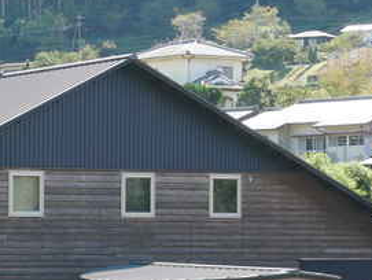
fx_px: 2034
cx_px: 19
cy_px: 208
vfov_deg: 7.9
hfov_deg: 10.4
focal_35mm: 189
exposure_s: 1/160
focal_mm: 32
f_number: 6.3
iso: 200
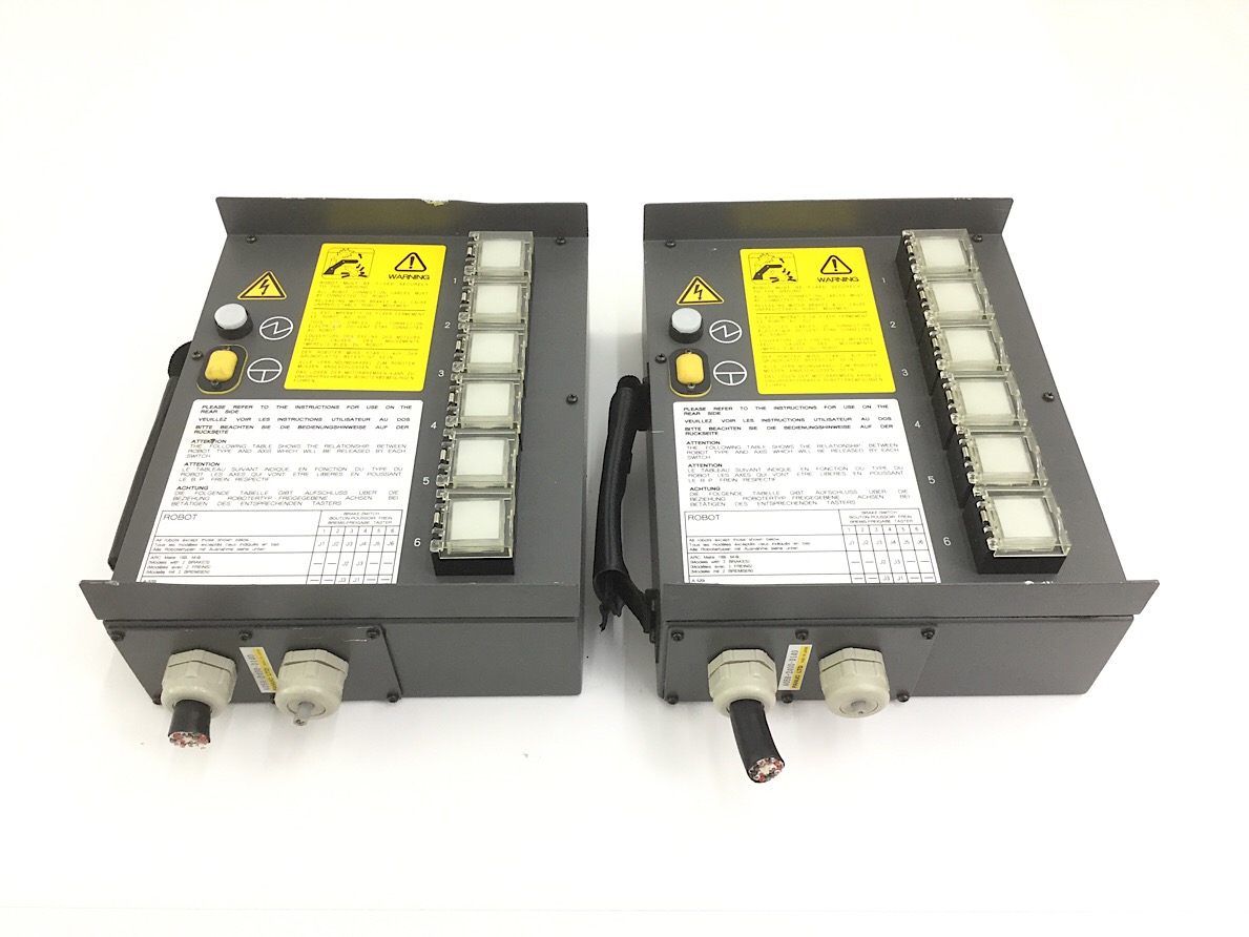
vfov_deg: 45.4
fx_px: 1119
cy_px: 468
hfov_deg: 58.3
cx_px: 624
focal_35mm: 31
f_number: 2.4
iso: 80
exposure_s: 1/33
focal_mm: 3.3
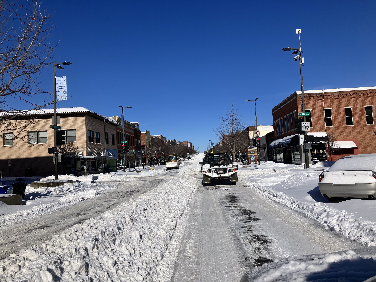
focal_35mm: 28
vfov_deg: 49.7
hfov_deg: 63.4
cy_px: 141
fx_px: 304
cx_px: 188
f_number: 1.8
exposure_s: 1/6944
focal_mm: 3.99
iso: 32
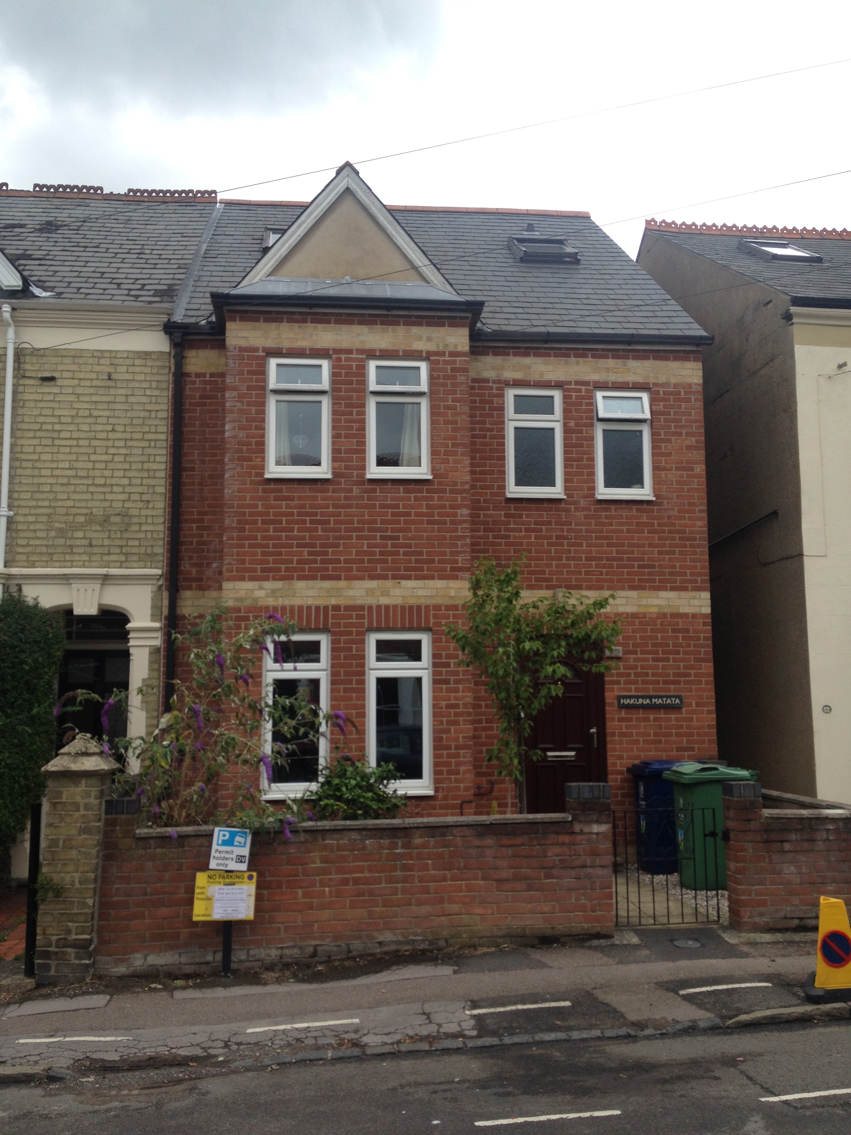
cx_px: 426
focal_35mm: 35
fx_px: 1147
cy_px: 568
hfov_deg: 40.7
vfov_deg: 52.6
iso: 50
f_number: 2.4
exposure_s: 1/506
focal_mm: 4.28
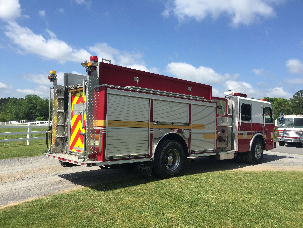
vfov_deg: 48.2
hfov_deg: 61.7
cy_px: 114
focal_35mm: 29
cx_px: 152
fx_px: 254
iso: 32
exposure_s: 1/1799
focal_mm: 4.15
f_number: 2.2
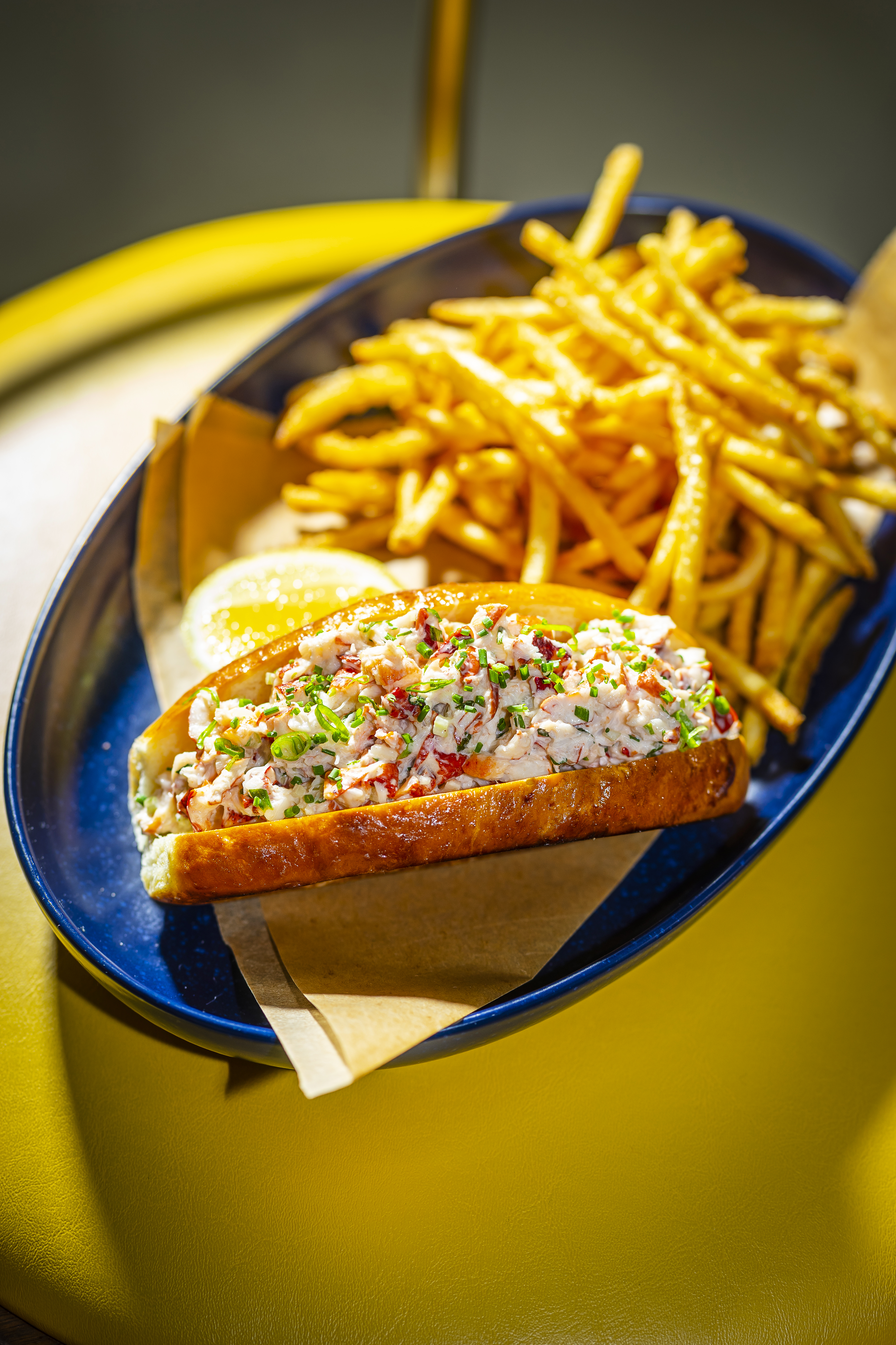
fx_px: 3173
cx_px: 448
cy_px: 672
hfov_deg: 16.1
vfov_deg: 23.9
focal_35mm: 85
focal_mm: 85
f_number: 3.5
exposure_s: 1/125
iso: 50
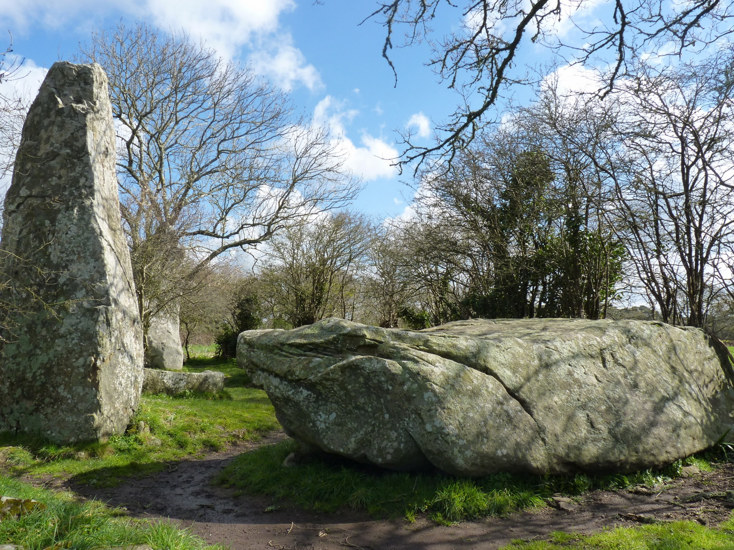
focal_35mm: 27
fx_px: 573
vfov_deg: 51.4
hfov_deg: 65.3
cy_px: 275
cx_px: 367
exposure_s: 1/250
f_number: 5
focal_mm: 4.8
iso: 125
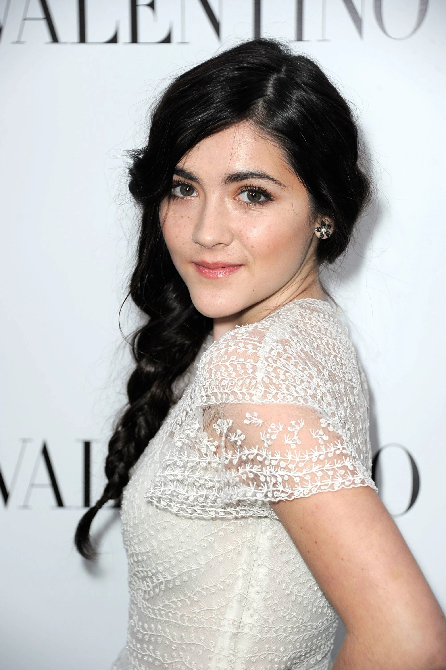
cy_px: 335
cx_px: 223
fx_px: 2083
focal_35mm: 112
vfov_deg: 18.3
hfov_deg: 12.2
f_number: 5.3
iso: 500
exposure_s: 1/250
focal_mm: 112
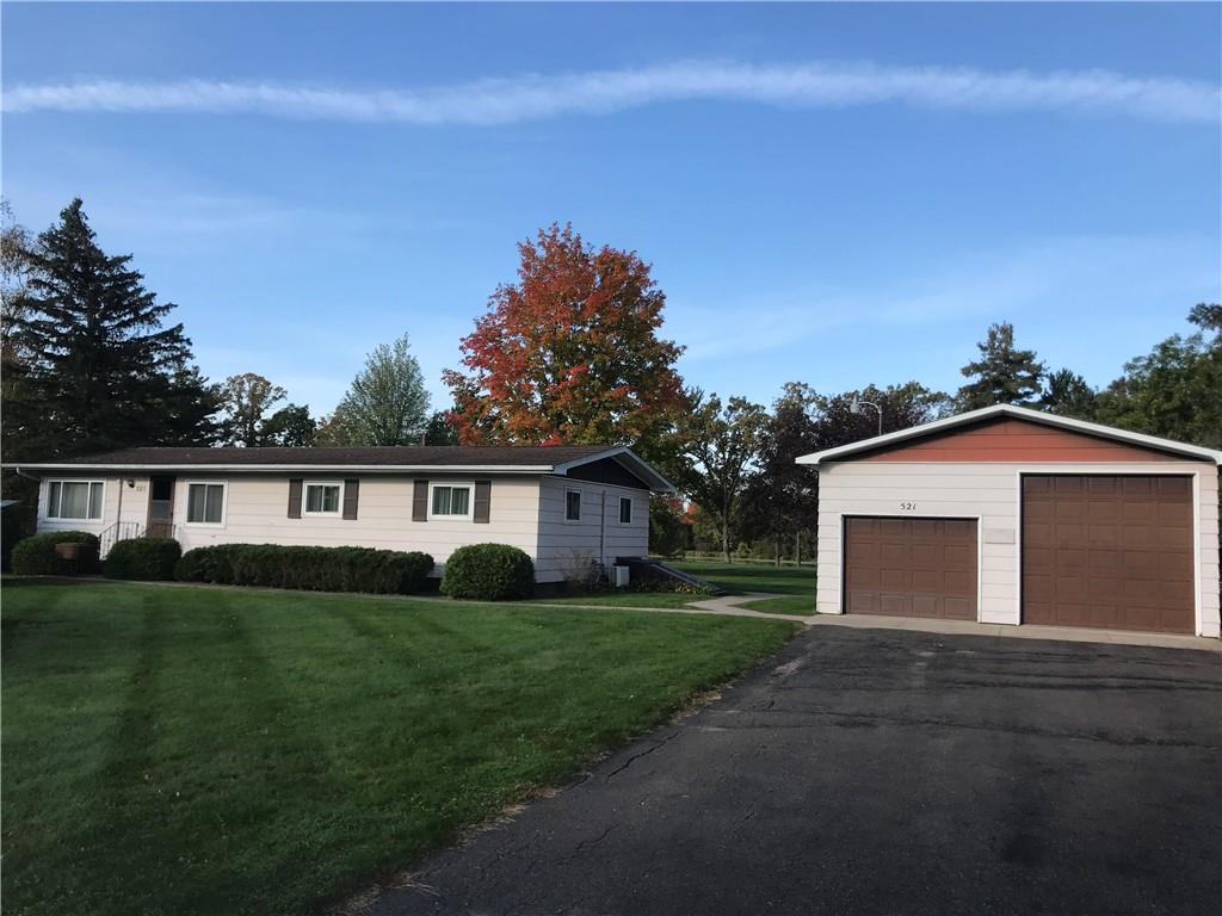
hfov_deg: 63.4
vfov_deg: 49.7
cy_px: 458
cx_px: 611
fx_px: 988
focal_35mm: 28
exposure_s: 1/1350
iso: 20
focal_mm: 3.99
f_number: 1.8
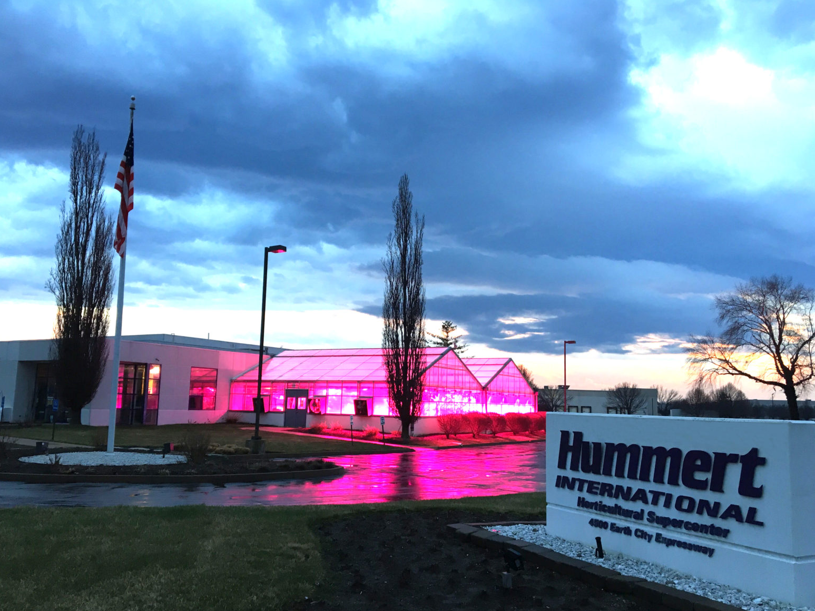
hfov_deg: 60.0
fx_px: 706
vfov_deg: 46.8
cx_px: 410
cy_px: 313
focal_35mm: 30
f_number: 2.2
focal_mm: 4.15
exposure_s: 1/30
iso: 64
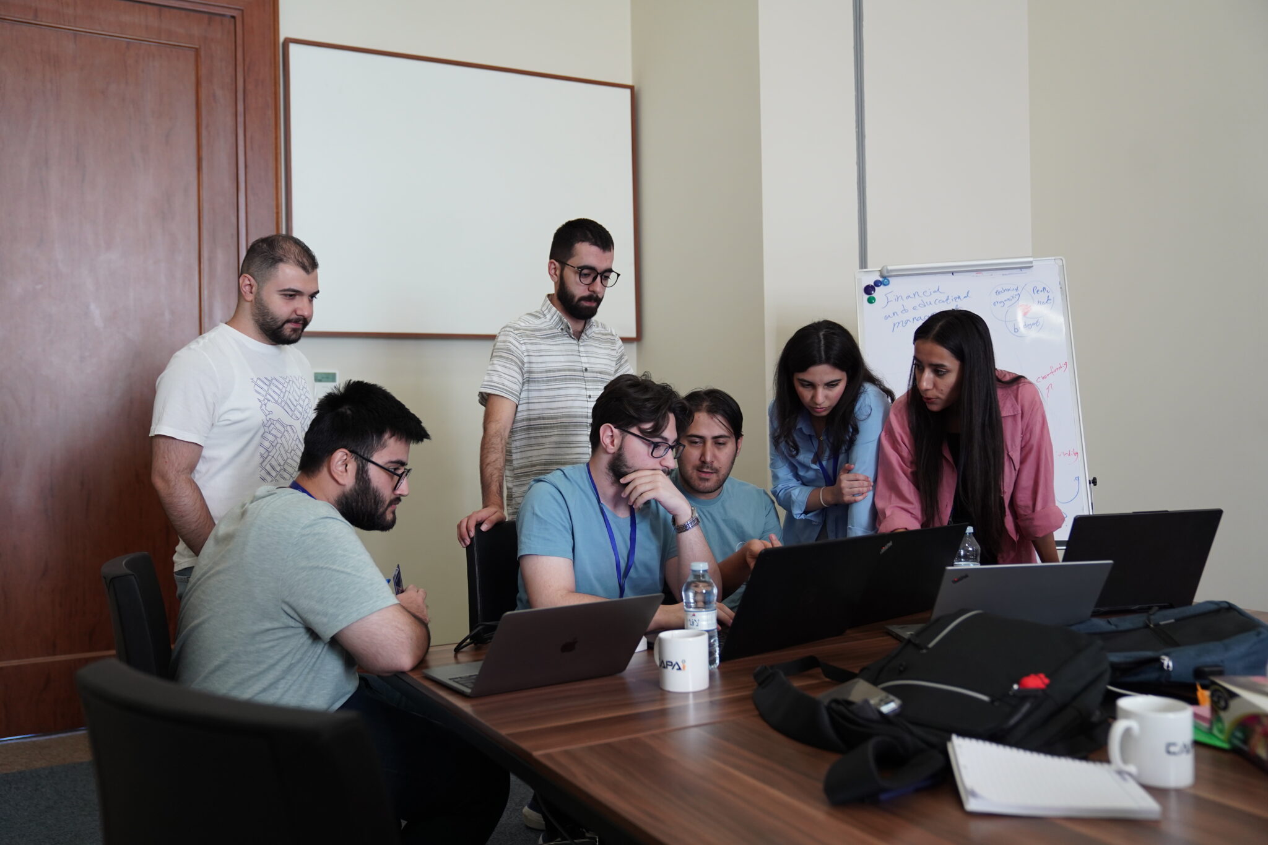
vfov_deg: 42.3
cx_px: 634
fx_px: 1092
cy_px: 422
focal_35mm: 31
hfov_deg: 60.3
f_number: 2.8
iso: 1250
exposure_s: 1/100
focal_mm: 31
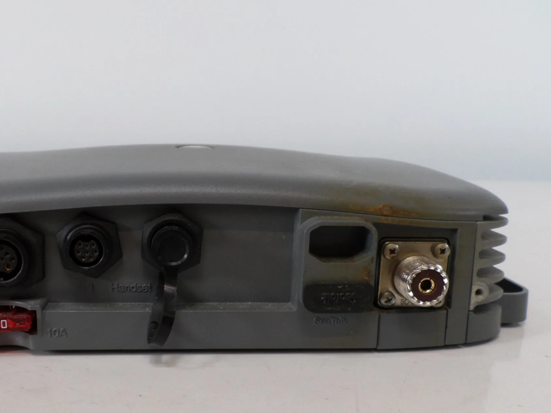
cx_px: 214
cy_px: 258
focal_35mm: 38
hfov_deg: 48.6
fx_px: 605
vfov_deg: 37.5
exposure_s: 1/60
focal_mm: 4.5
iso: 80
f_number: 2.5
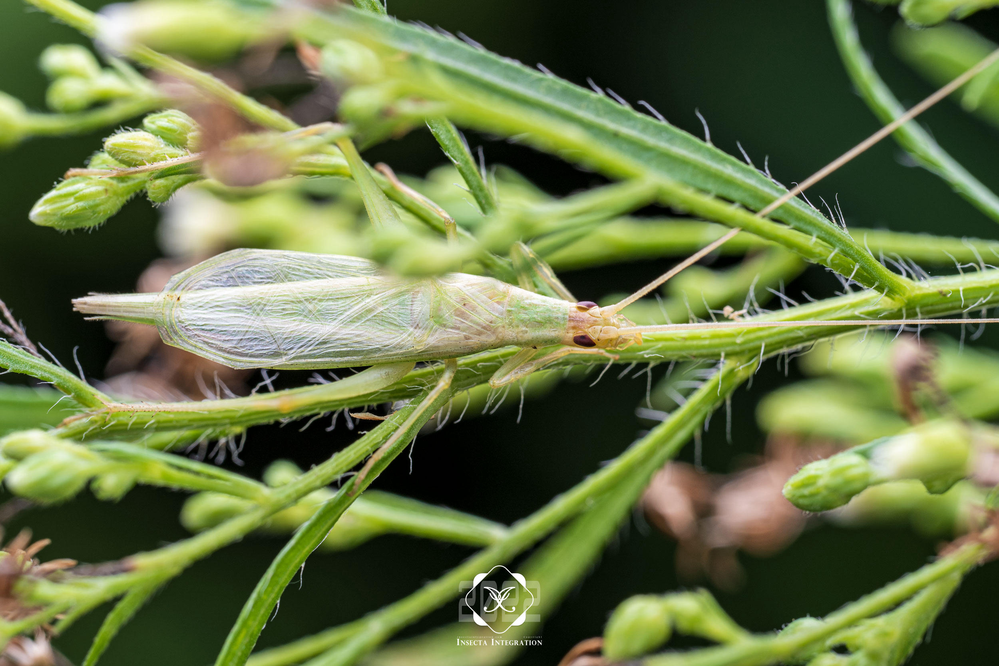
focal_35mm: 105
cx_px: 500
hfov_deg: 19.5
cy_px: 333
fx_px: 2914
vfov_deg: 13.0
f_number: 16
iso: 200
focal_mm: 105
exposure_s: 1/200
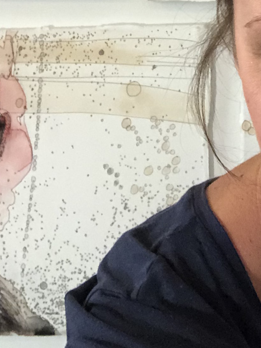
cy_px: -74
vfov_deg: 20.3
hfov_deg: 16.3
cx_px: 211
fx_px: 904
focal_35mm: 90
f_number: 2.2
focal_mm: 2.87
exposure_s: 1/60
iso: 320
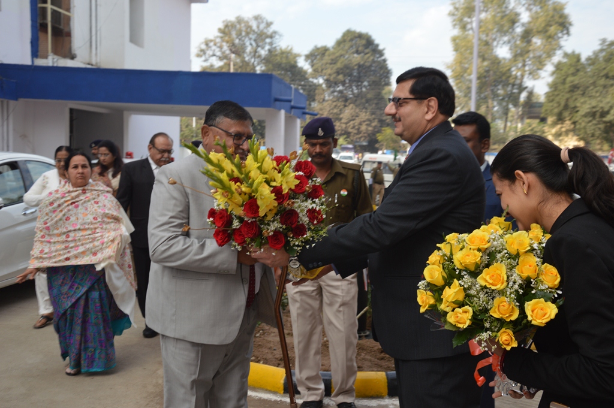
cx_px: 307
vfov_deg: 34.2
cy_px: 204
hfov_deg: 49.6
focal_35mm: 39
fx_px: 665
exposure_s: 1/160
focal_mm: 26
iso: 100
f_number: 6.3
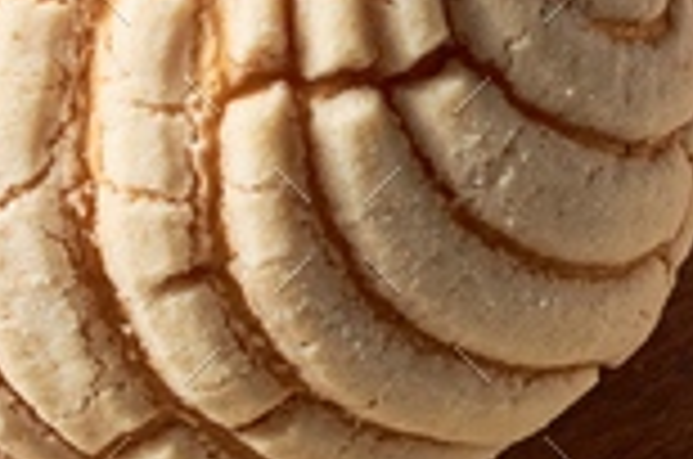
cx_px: 315
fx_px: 5533
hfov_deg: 7.2
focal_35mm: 288
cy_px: -236
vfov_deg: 4.7
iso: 100
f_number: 5.6
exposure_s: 1/160
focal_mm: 50
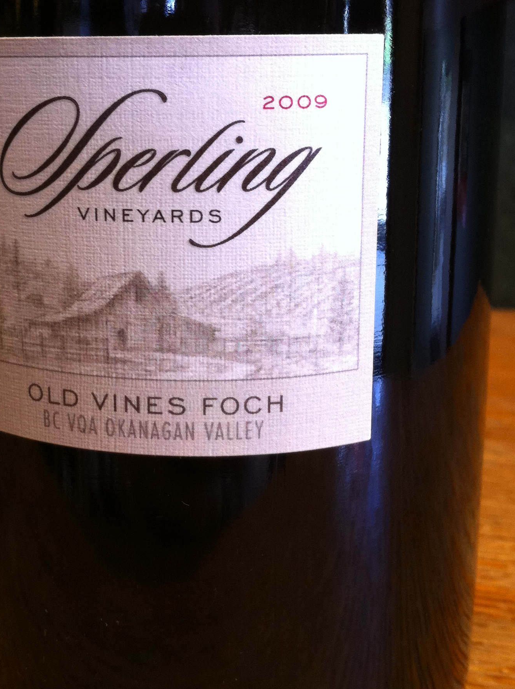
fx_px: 1014
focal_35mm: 51
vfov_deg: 37.4
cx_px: 193
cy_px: 266
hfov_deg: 28.4
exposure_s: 1/15
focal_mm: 3.85
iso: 125
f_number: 2.8
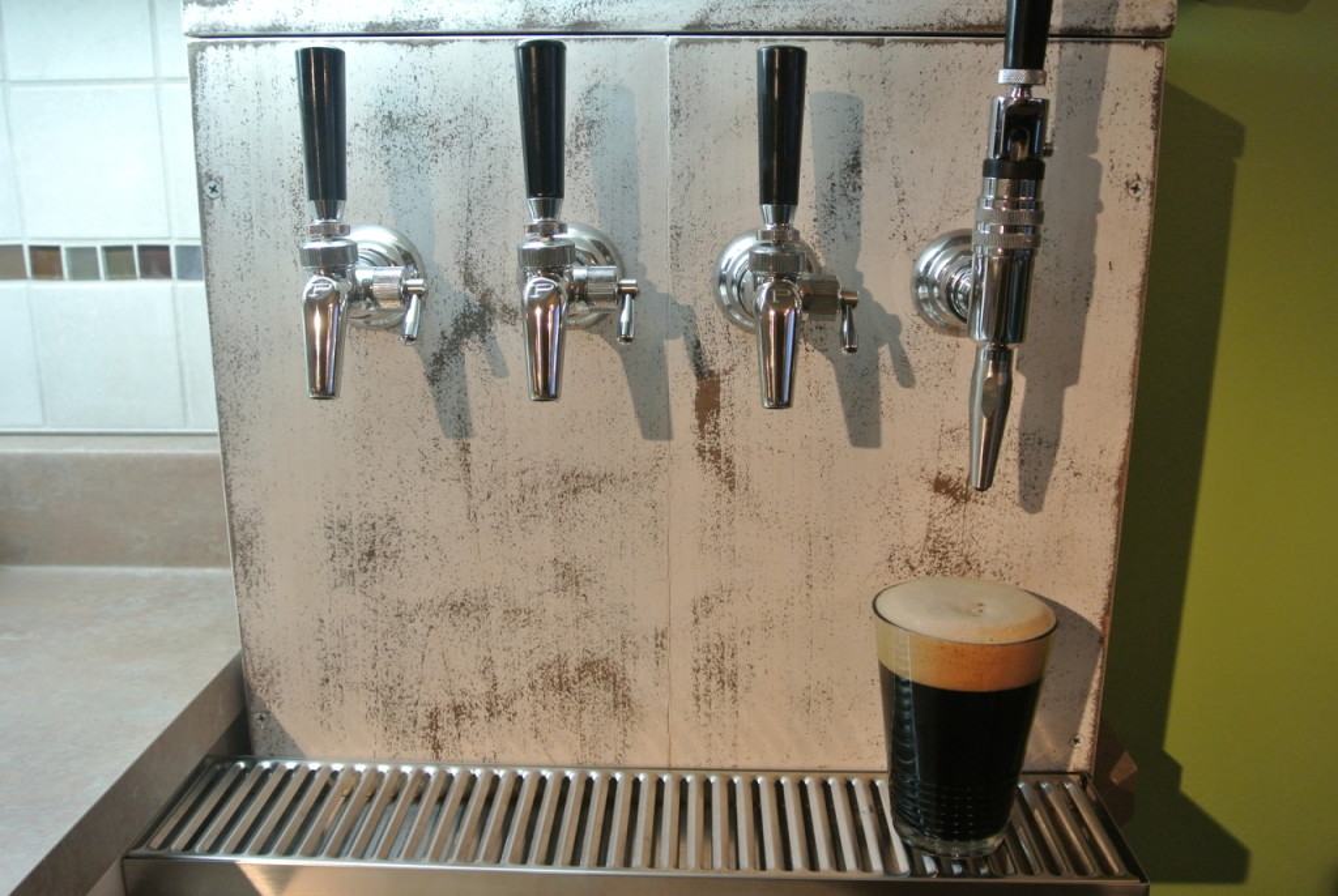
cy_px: 448
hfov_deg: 58.6
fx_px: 1191
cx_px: 669
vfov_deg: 41.2
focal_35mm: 32
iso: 560
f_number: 3.8
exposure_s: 1/60
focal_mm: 12.2
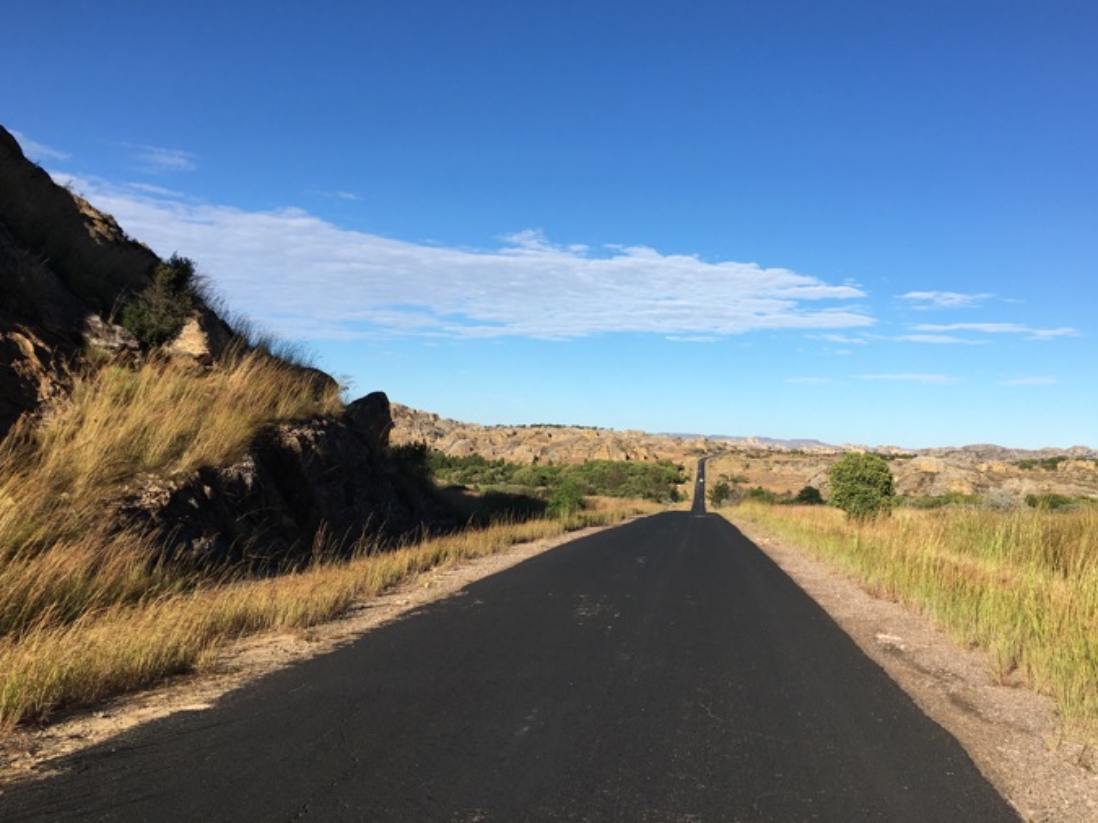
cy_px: 361
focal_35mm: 33
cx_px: 613
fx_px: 1047
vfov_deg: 42.9
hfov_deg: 55.2
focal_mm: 4.15
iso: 25
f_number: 2.2
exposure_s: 1/2198
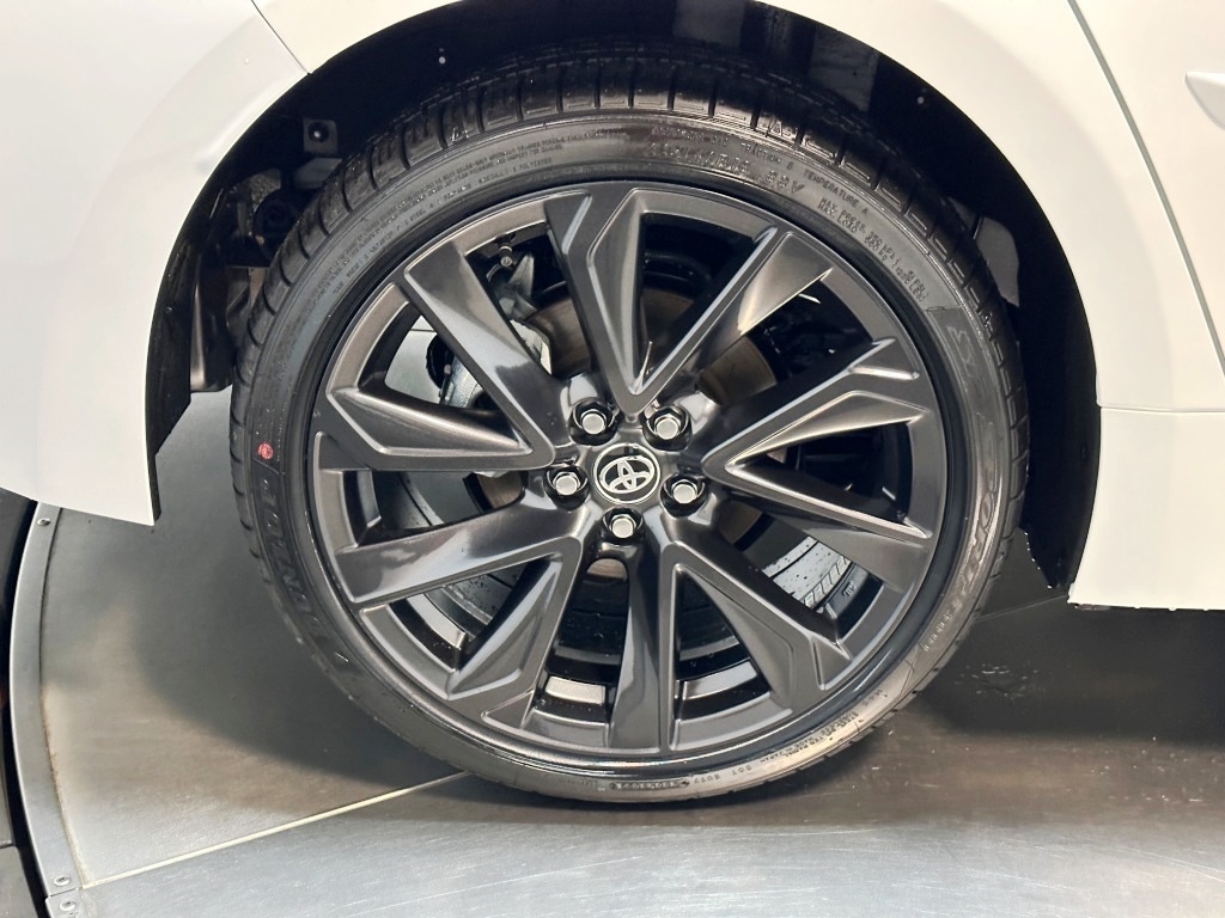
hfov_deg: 39.7
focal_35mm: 48
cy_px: 459
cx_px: 612
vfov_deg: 30.3
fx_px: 1699
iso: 640
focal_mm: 6.86
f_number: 1.78
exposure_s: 1/24
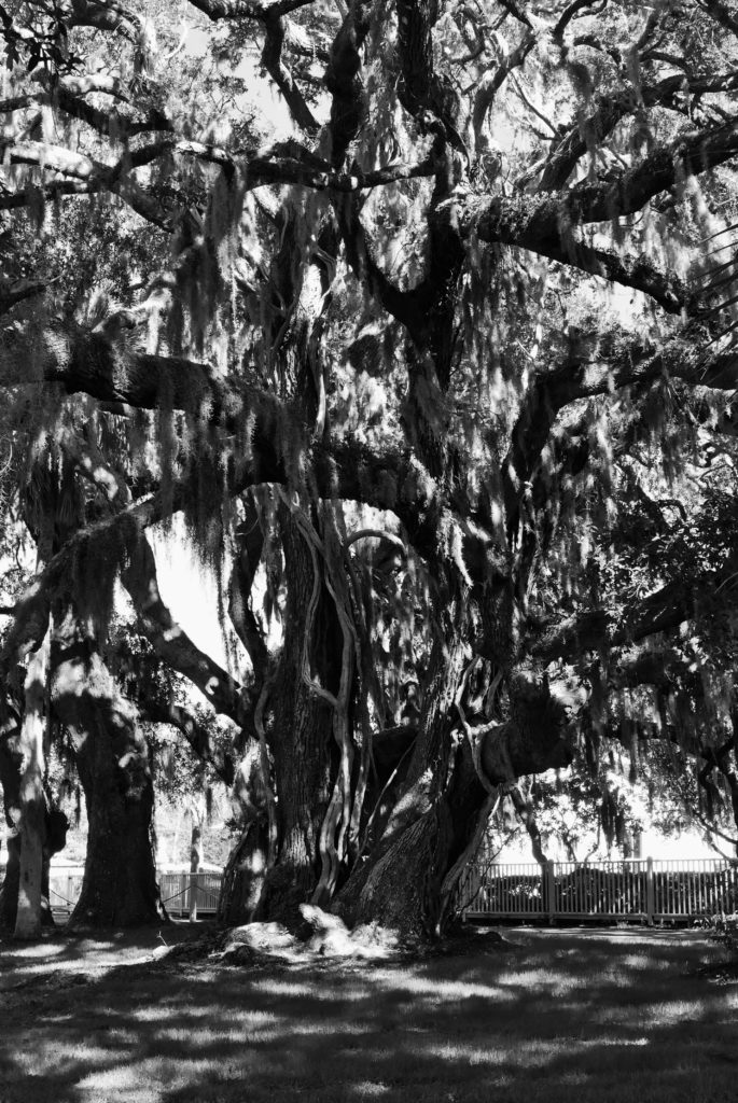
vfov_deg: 40.3
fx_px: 1503
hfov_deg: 27.6
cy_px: 552
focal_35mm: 49
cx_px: 369
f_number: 8
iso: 800
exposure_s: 1/200
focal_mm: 22
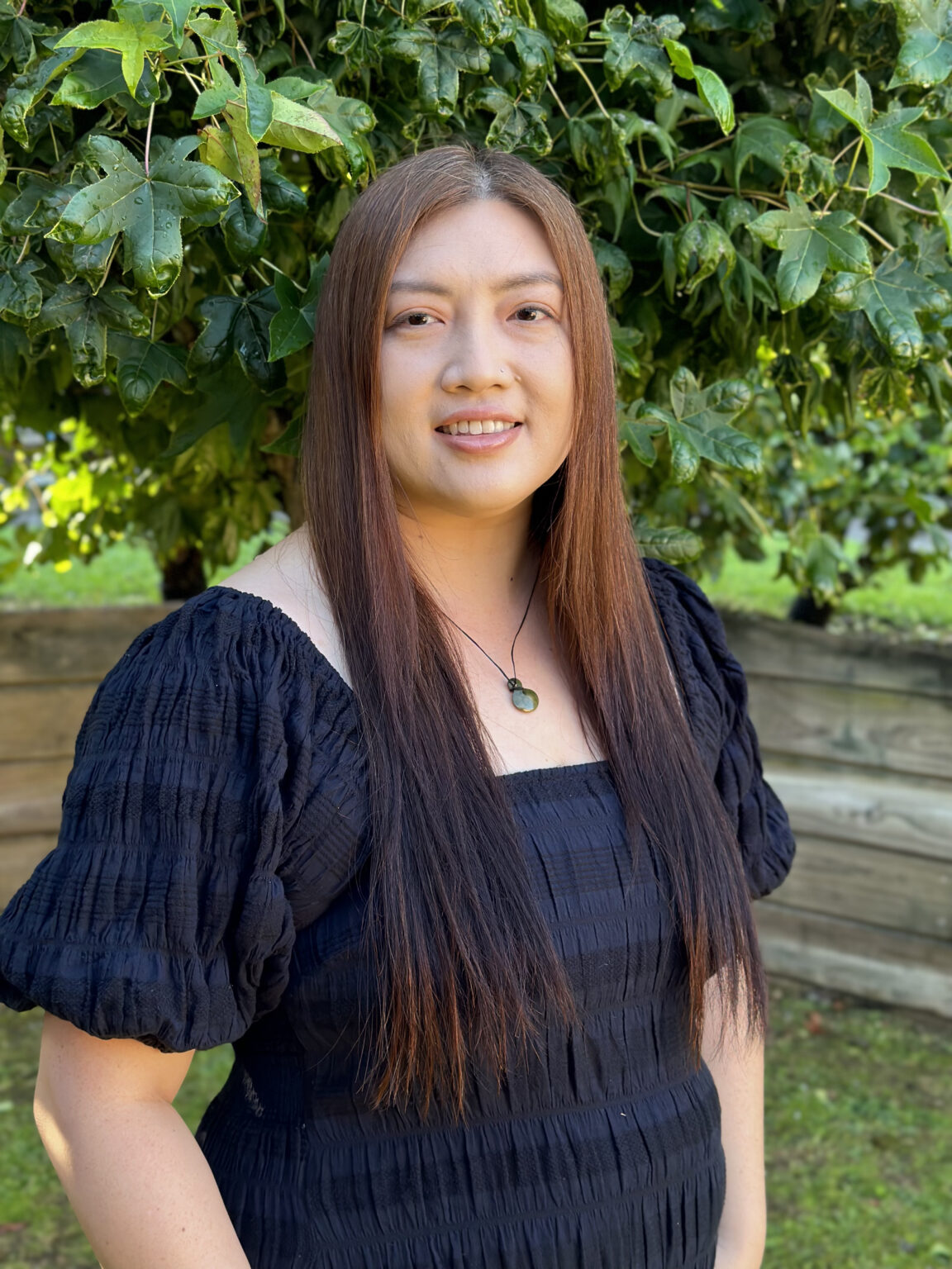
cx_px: 476
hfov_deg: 30.3
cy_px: 634
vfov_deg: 39.7
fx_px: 1760
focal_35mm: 48
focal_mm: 6.86
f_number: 1.78
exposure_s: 1/274
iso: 80
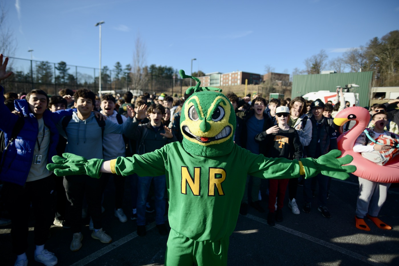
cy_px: 133
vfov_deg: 62.0
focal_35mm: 20
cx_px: 200
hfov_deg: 84.0
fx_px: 222
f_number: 2.8
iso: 160
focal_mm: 20
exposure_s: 1/3200
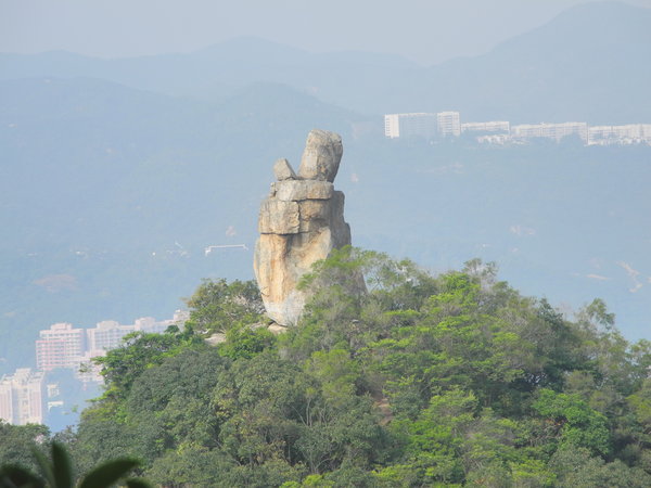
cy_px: 244
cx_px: 326
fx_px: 3761
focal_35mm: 200
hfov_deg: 9.9
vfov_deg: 7.4
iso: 100
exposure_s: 1/324
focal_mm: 42.6
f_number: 5.6
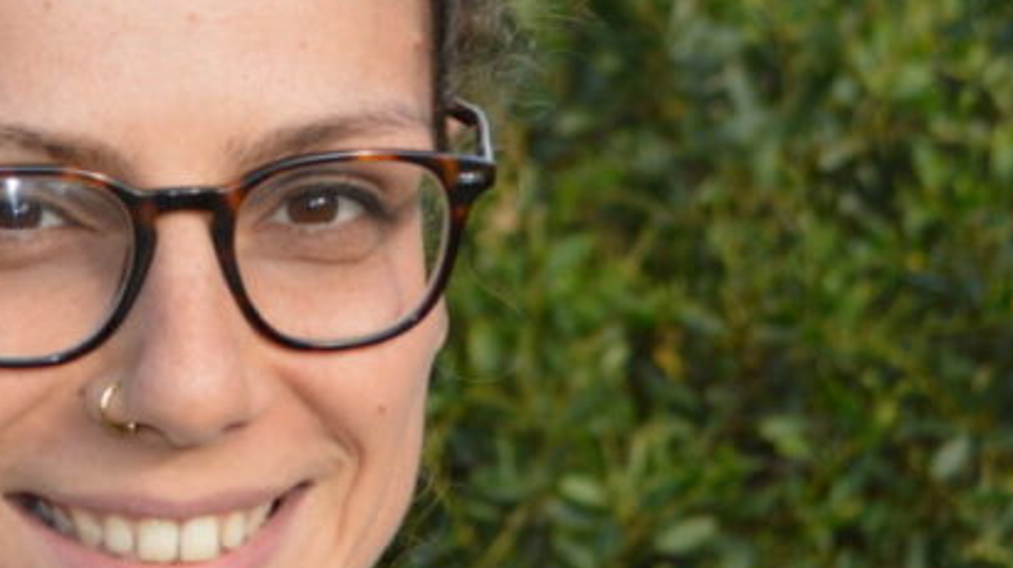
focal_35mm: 147
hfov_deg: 14.6
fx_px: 3938
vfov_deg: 8.3
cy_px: 246
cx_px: 170
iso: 100
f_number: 5
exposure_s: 1/200
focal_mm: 29
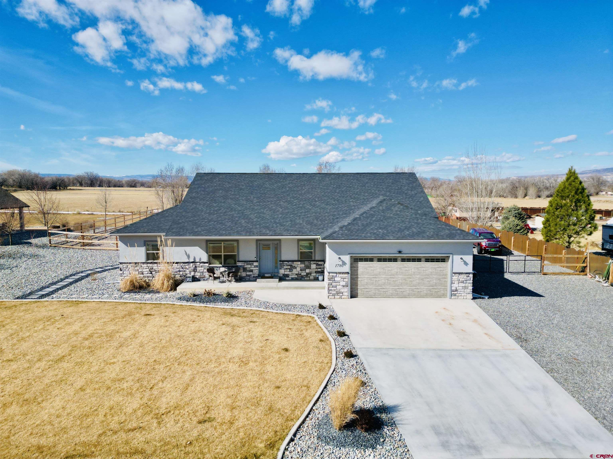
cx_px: 306
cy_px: 230
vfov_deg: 56.8
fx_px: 425
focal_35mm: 24
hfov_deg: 71.6
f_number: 1.7
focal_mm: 6.72
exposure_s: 1/3200
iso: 100
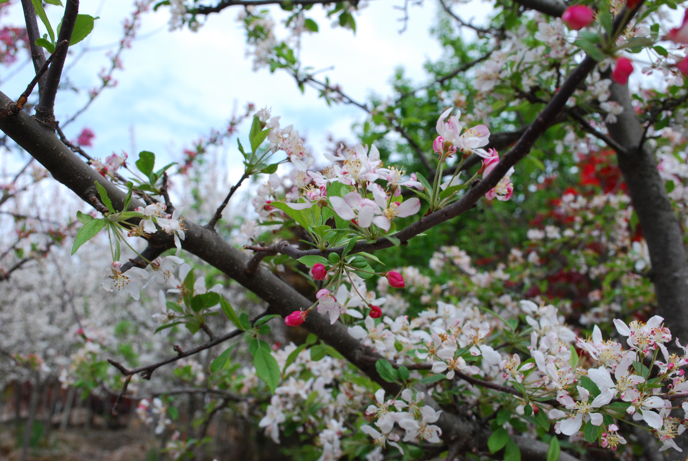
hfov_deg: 46.3
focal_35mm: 42
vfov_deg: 32.0
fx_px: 804
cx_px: 344
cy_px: 230
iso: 400
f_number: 10
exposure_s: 1/400
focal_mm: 28
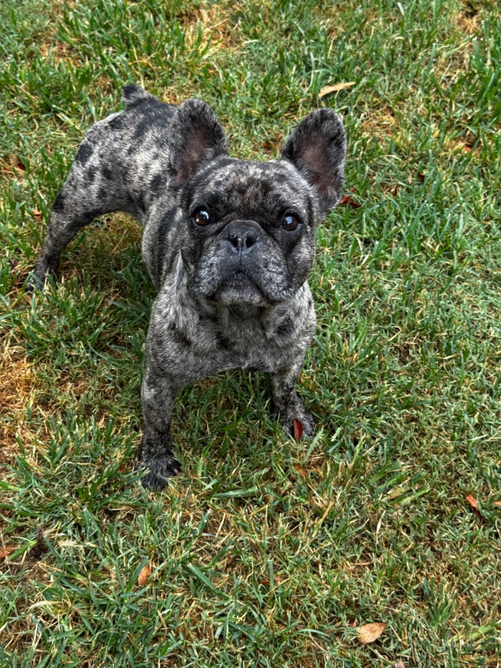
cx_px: 250
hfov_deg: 30.3
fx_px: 926
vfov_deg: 39.7
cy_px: 334
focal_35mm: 48
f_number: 1.78
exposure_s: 1/231
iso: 64
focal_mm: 6.76
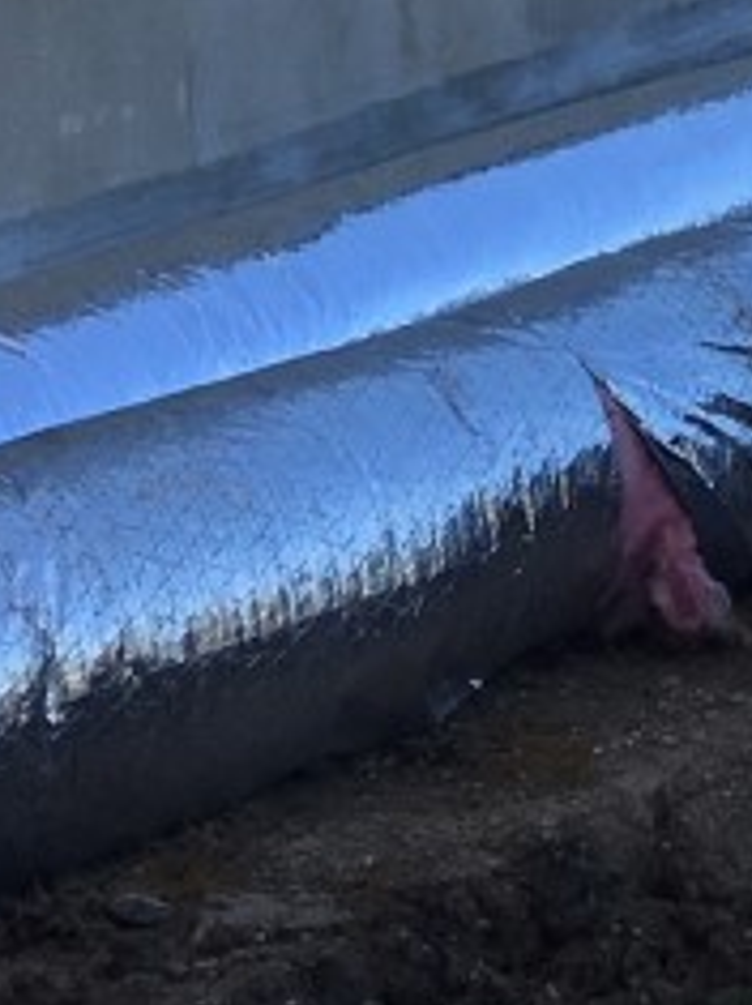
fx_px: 4378
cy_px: -1116
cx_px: 231
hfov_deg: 9.8
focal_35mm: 151
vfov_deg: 11.5
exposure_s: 1/810
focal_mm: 4.15
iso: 25
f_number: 2.2
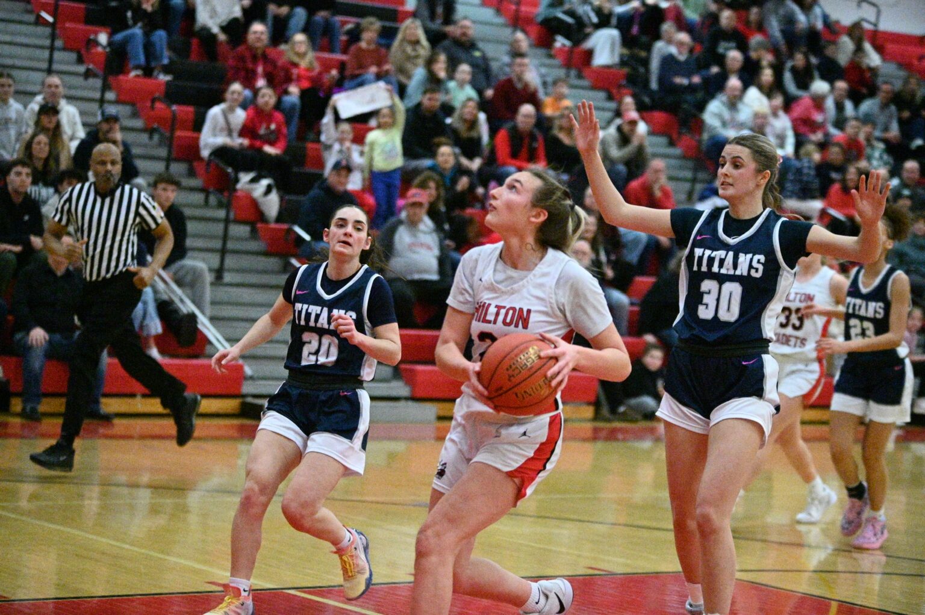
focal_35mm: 100
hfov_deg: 20.4
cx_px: 462
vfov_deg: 13.7
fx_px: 2568
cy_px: 308
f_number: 2.8
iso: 51200
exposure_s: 1/8000
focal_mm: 100
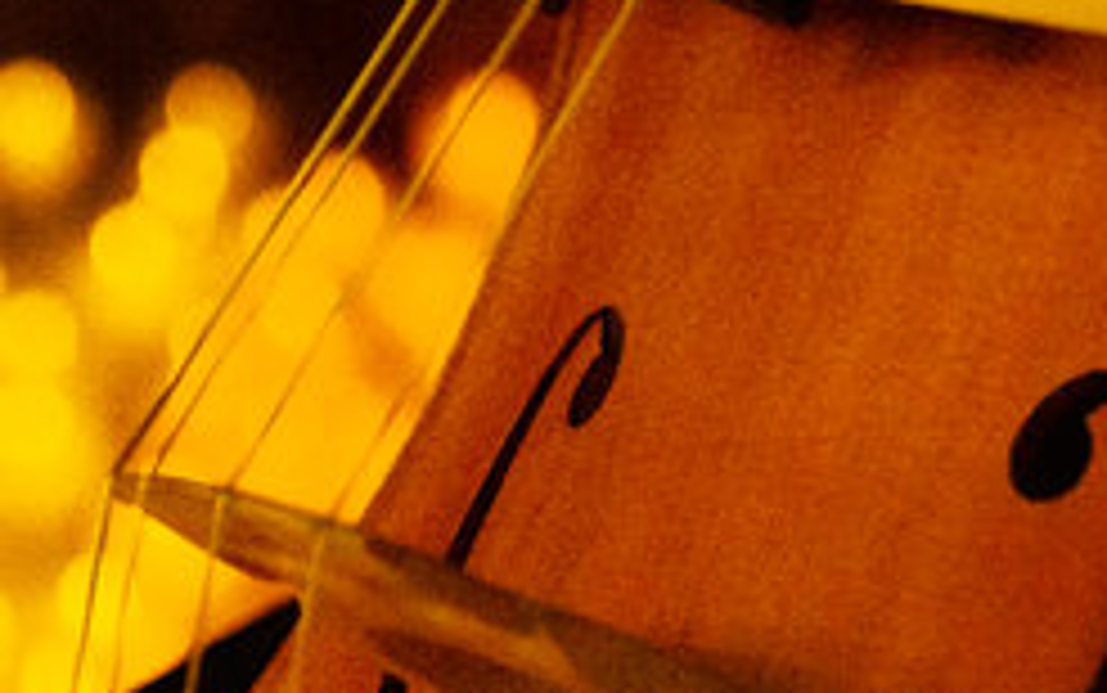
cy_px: 173
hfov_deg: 10.1
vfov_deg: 6.3
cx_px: 954
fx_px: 6248
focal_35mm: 207
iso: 1600
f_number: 2.8
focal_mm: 50
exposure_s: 1/200
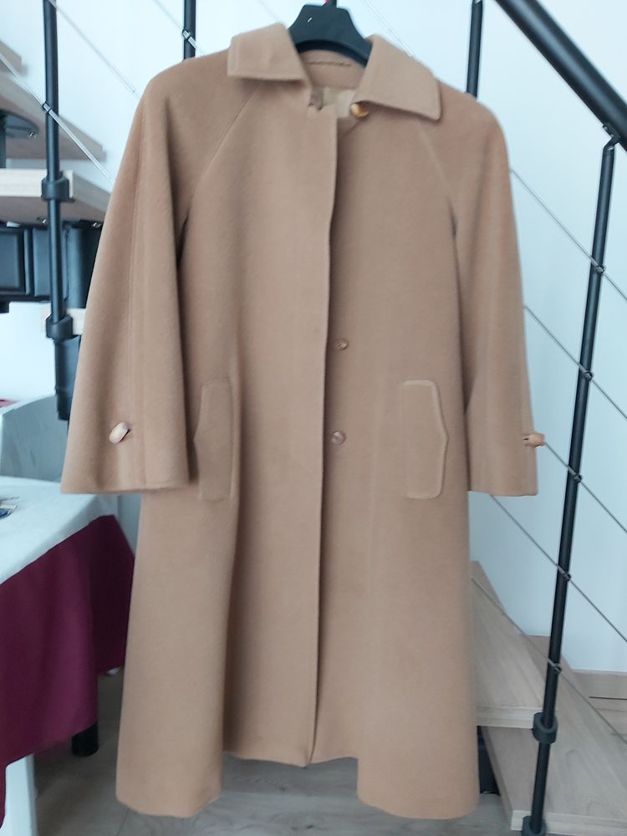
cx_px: 314
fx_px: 628
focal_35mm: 26
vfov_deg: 67.3
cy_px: 418
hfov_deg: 53.1
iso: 250
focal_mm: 3.92
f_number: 1.7
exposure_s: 1/30
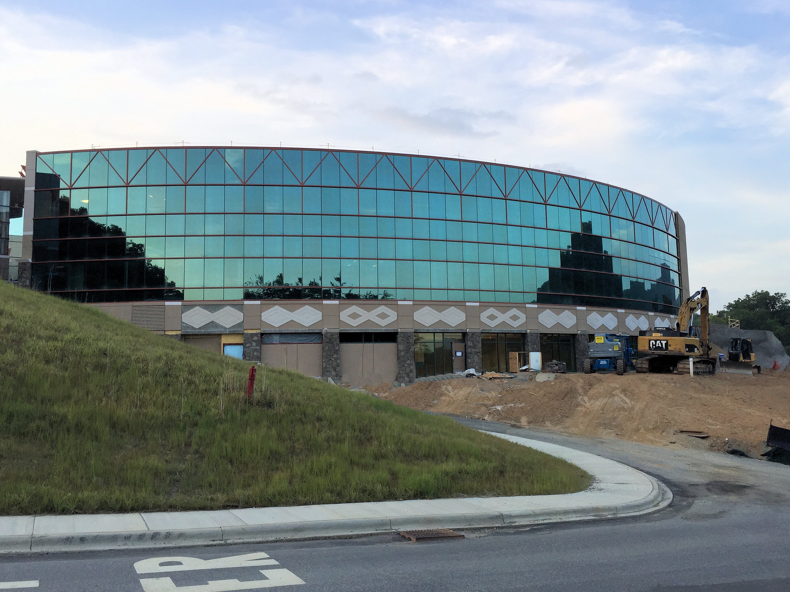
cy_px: 295
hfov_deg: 58.3
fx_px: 708
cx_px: 407
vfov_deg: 45.4
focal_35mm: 31
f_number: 2.2
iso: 32
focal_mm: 4.15
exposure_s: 1/189
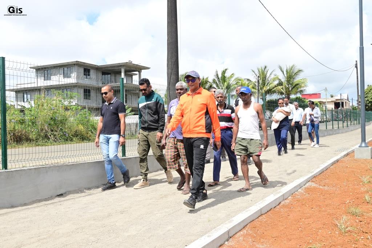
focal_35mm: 36
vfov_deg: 36.9
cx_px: 186
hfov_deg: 53.1
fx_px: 372
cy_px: 124
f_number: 9
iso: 320
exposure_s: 1/500
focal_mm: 24
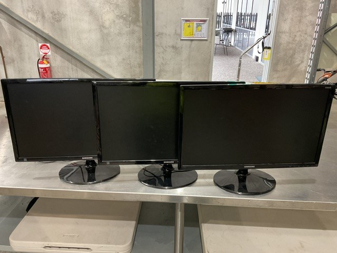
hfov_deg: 61.7
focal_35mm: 29
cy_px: 126
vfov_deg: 48.2
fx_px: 282
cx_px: 168
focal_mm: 3
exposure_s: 1/33
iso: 200
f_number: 1.8
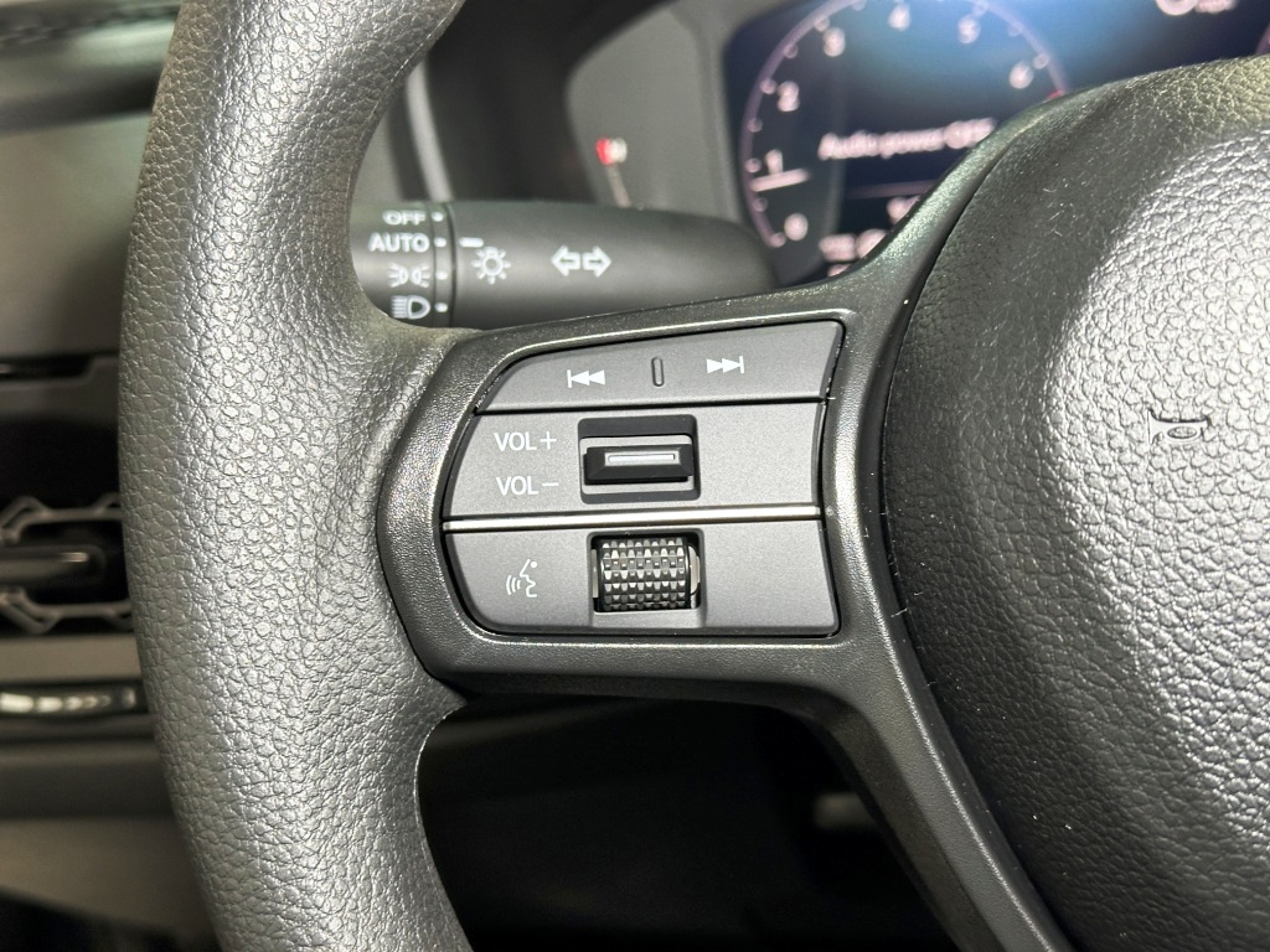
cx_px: 635
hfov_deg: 39.7
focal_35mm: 48
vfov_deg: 30.3
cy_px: 476
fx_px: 1761
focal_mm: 6.86
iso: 320
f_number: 1.78
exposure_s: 1/40
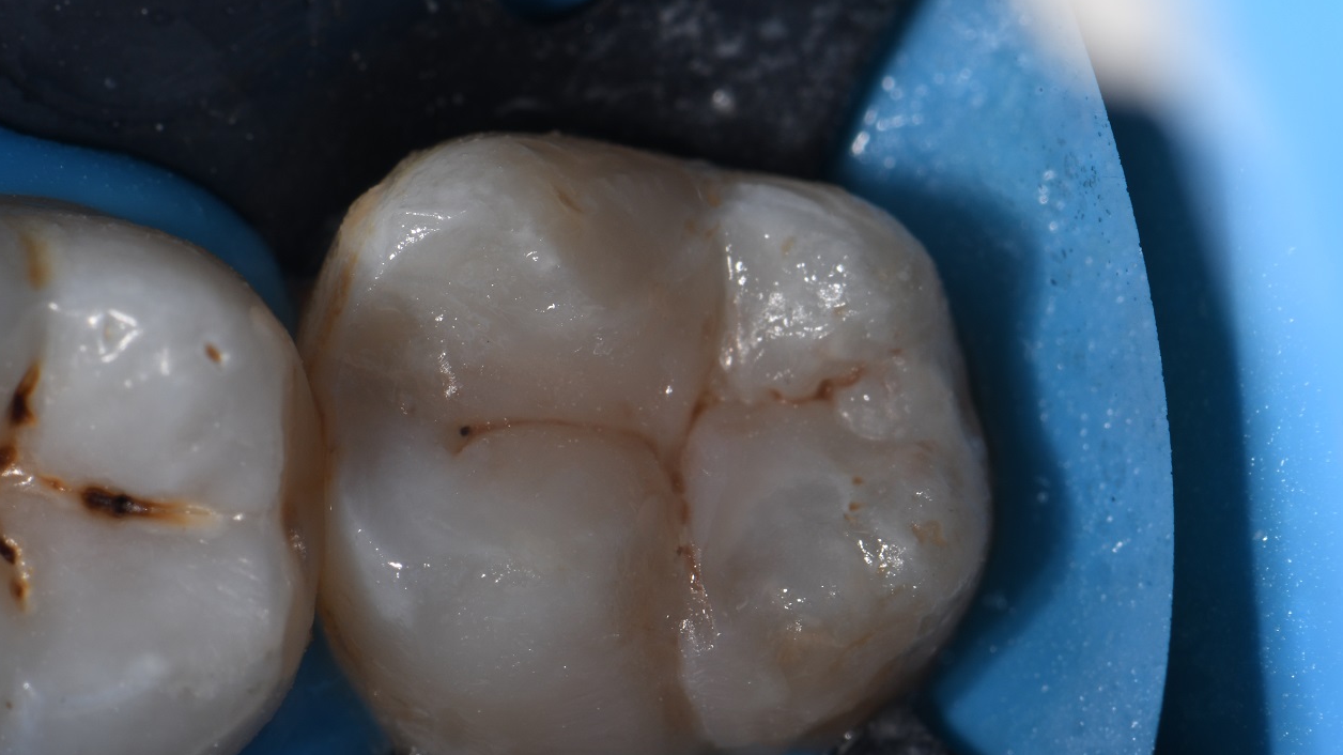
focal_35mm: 177
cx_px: 627
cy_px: 453
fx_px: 6302
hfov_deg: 12.2
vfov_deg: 6.9
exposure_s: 1/160
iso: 200
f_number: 32
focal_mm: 105
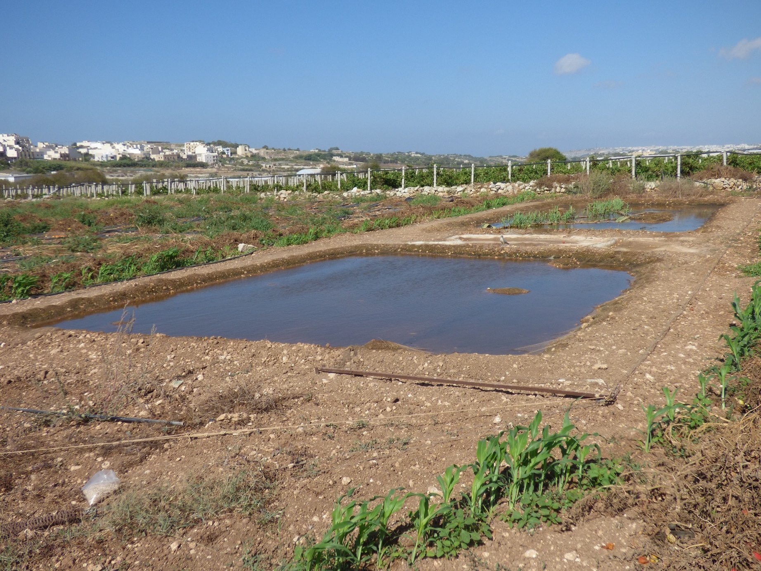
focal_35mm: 36
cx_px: 380
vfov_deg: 39.7
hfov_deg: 51.4
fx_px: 791
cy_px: 286
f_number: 3.4
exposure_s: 1/1600
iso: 100
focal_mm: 6.18
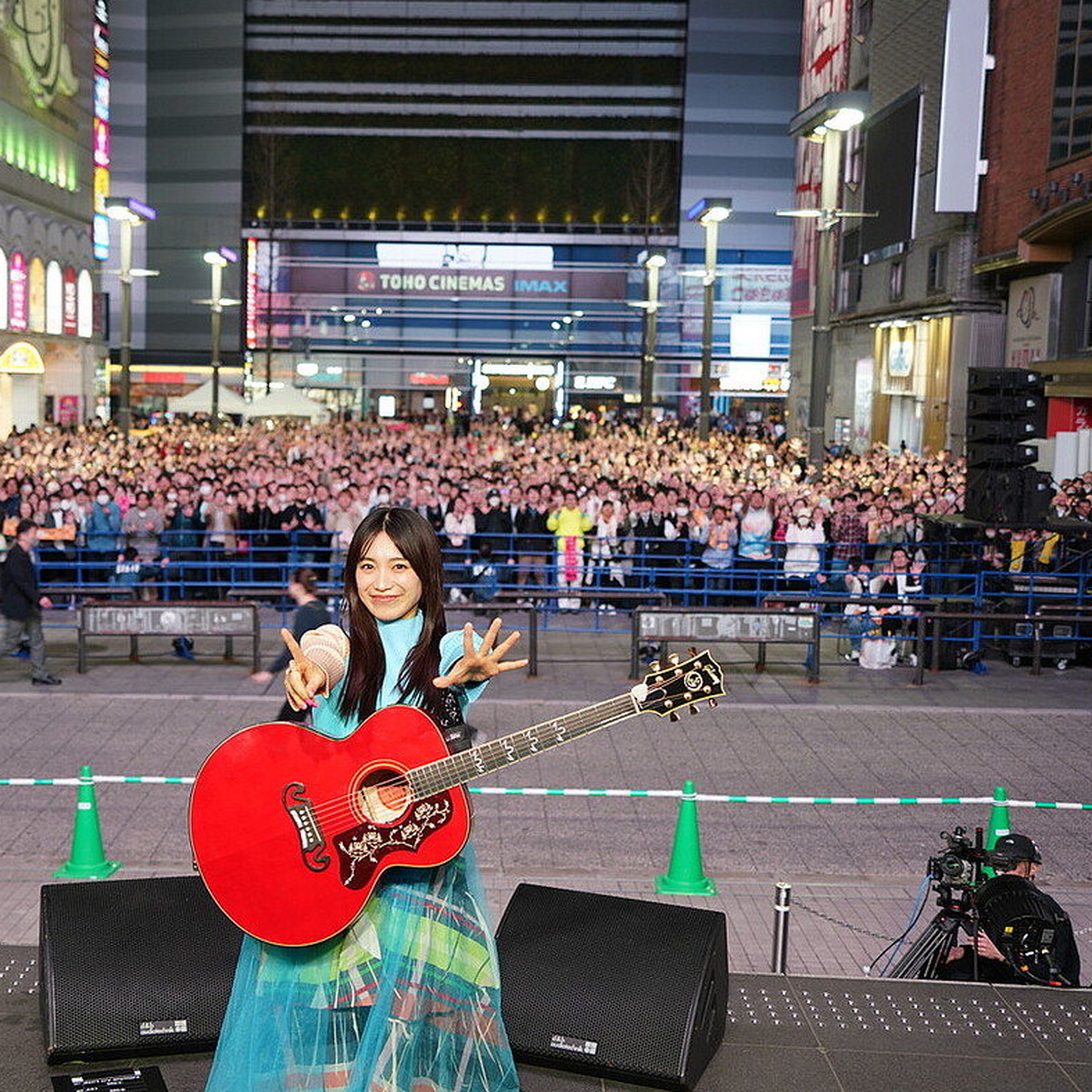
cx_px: 393
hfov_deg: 35.1
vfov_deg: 35.4
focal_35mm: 48
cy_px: 538
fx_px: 1713
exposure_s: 1/40
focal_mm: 37
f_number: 3.2
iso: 320
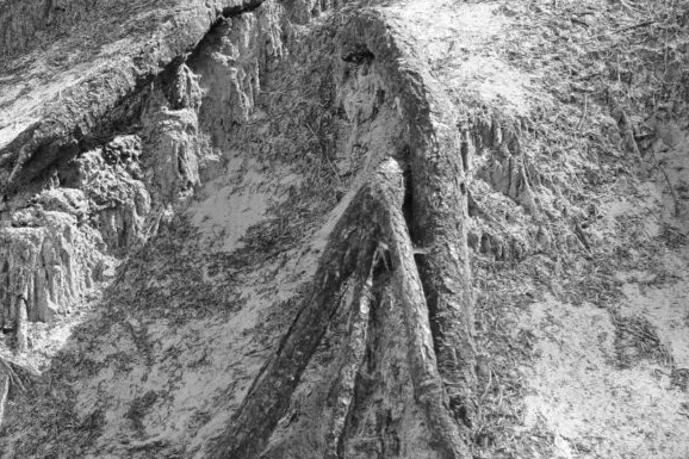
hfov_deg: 15.9
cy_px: 152
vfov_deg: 10.8
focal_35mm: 127
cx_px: 67
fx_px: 2434
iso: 400
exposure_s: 1/250
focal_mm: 35
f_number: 5.6
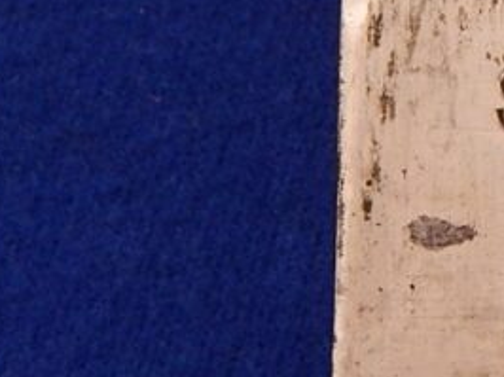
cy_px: 74
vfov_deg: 8.0
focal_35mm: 185
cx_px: 610
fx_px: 2691
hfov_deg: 10.5
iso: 400
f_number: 3.7
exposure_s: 1/20
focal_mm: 8.6
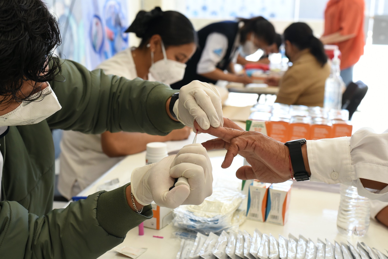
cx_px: 194
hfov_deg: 39.6
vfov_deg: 27.0
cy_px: 130
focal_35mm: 50
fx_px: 539
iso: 1600
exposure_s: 1/125
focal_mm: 50
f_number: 7.1
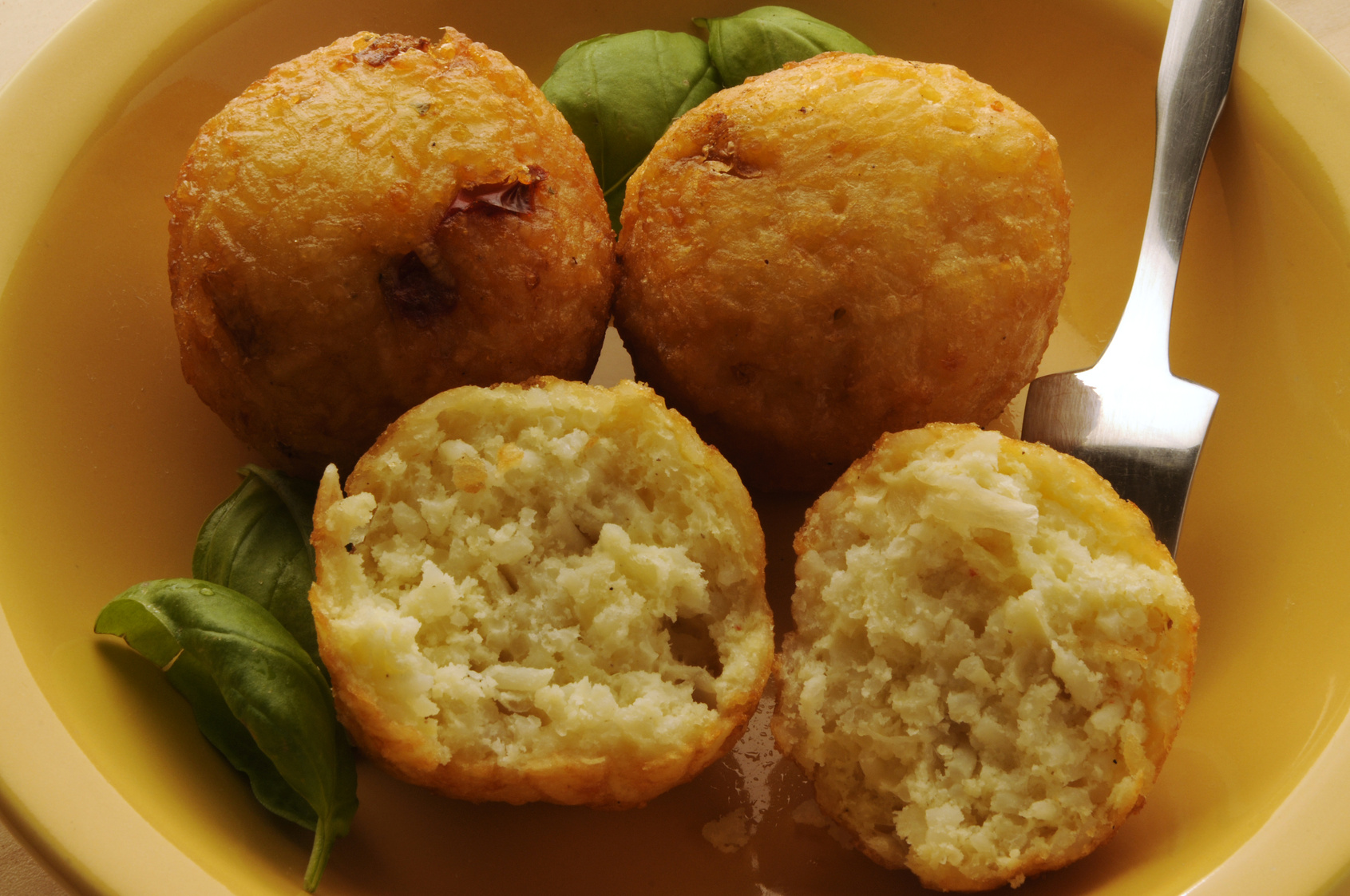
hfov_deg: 16.1
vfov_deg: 10.7
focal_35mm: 128
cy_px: 448
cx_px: 675
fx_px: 4775
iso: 200
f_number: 22
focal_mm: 85
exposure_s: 1/125
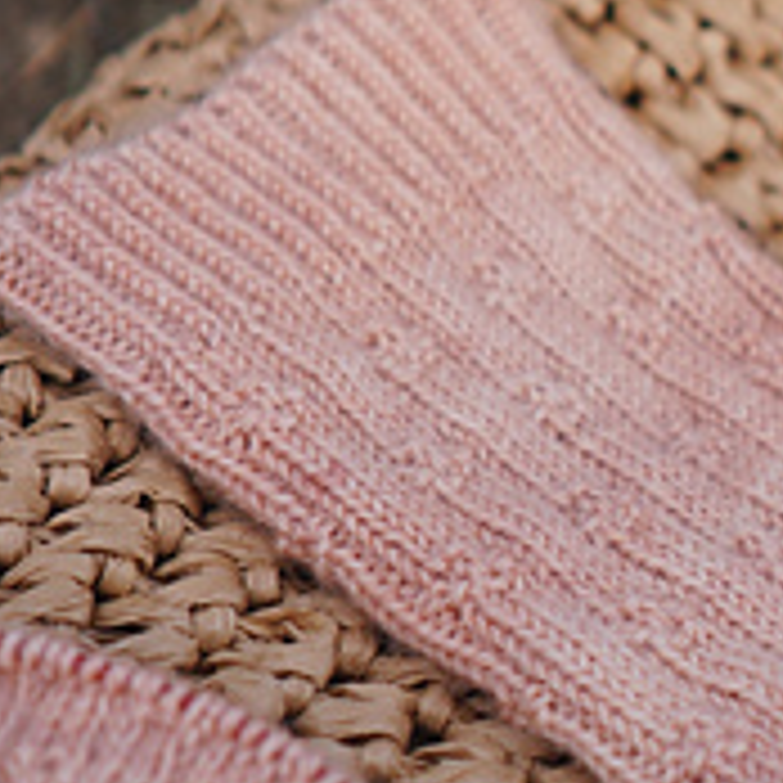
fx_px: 3281
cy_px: -108
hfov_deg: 13.5
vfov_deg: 13.3
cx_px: 747
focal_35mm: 128
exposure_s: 1/4000
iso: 160
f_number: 2.2
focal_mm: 35
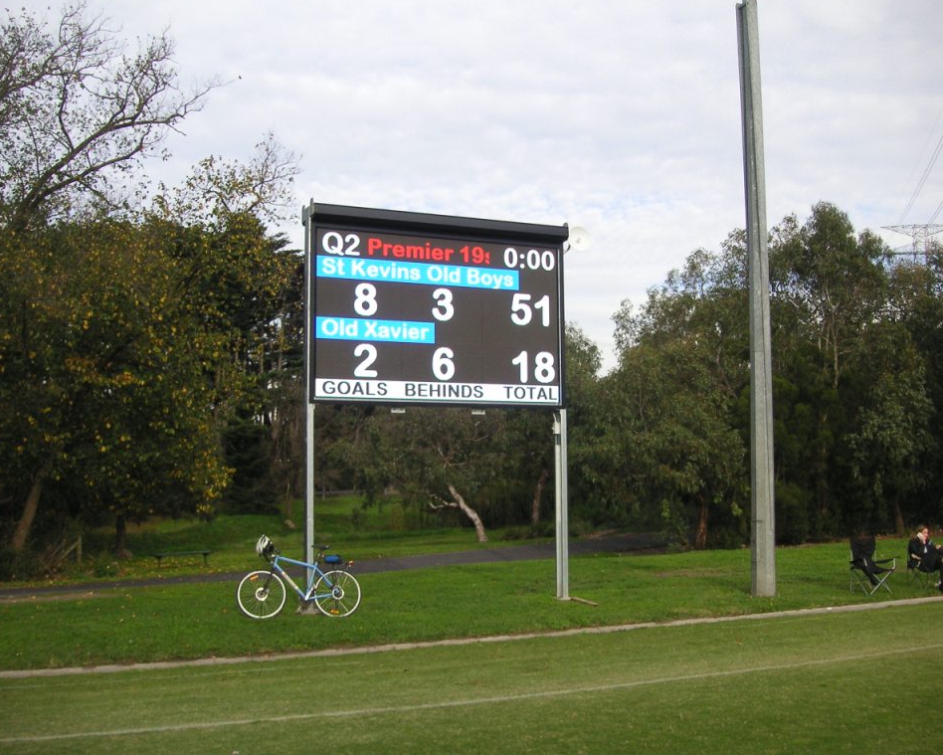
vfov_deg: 38.2
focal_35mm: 39
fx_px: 1089
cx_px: 466
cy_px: 374
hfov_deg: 46.8
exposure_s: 1/500
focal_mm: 6.1
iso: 50
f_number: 2.8
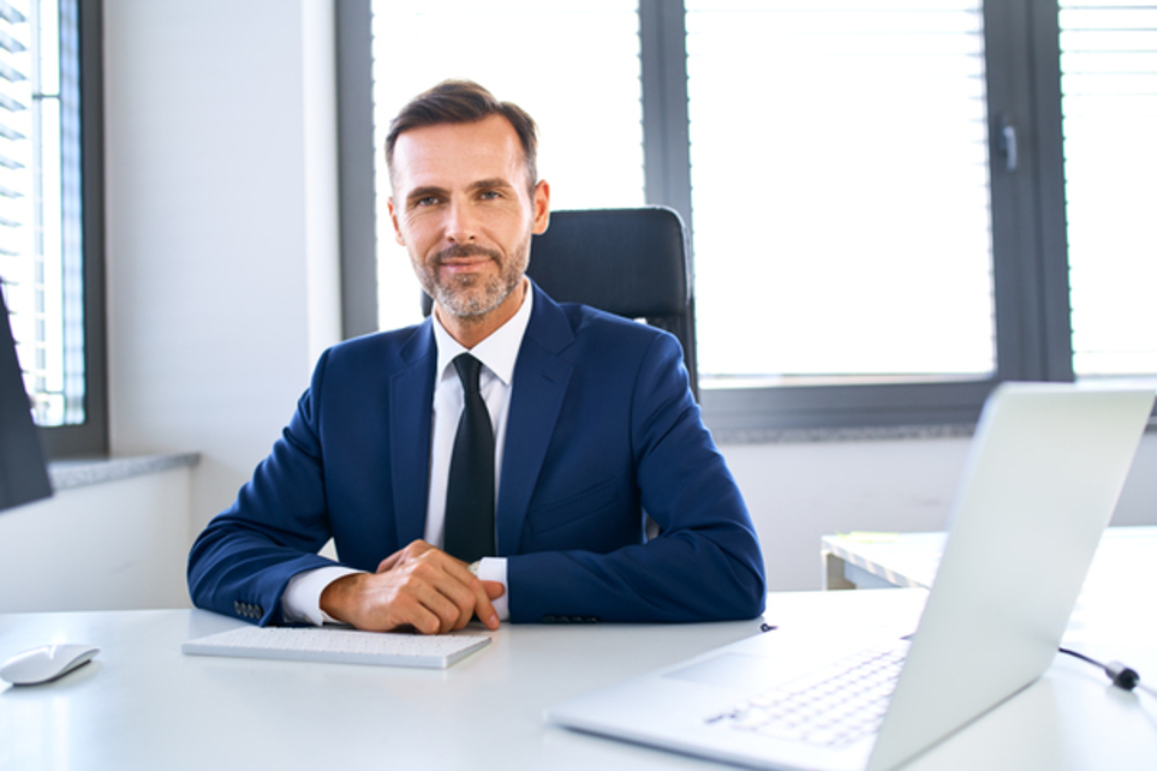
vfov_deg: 37.8
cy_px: 386
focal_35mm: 35
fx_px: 1125
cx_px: 578
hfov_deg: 54.4
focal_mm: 35
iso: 100
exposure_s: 1/250
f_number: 2.2
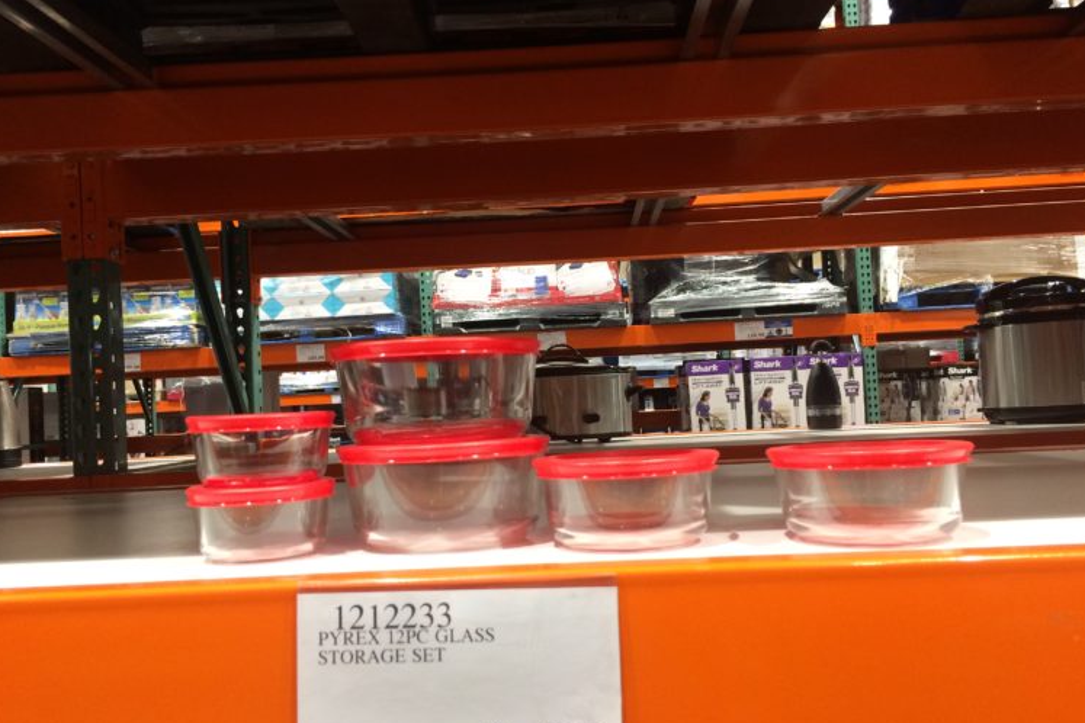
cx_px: 549
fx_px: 934
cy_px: 372
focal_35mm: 31
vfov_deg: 42.3
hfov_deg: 60.3
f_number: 2.2
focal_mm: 4.15
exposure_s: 1/33
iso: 160
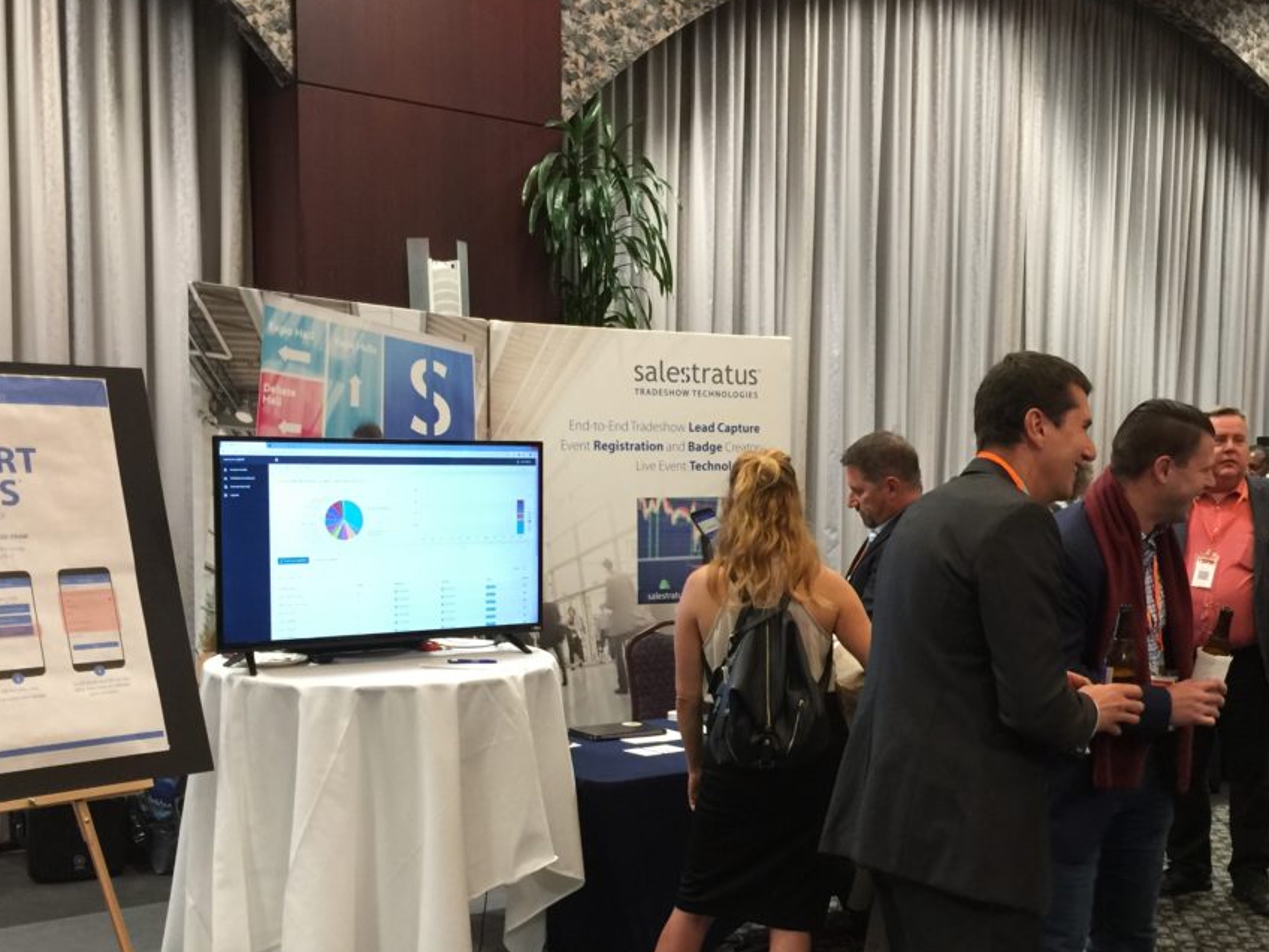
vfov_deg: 34.9
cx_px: 756
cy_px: 607
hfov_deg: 45.5
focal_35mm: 41
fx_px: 1503
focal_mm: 4.15
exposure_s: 1/15
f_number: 2.2
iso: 100
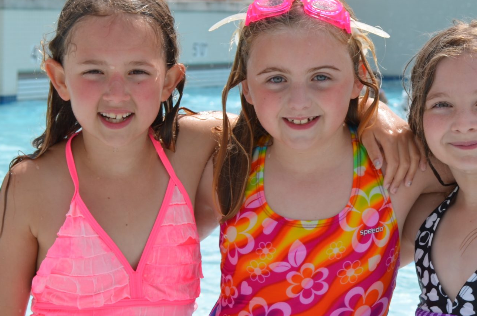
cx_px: 288
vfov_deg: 10.2
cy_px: 181
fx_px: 1771
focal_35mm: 134
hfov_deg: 15.3
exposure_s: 1/320
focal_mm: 45
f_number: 9
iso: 100
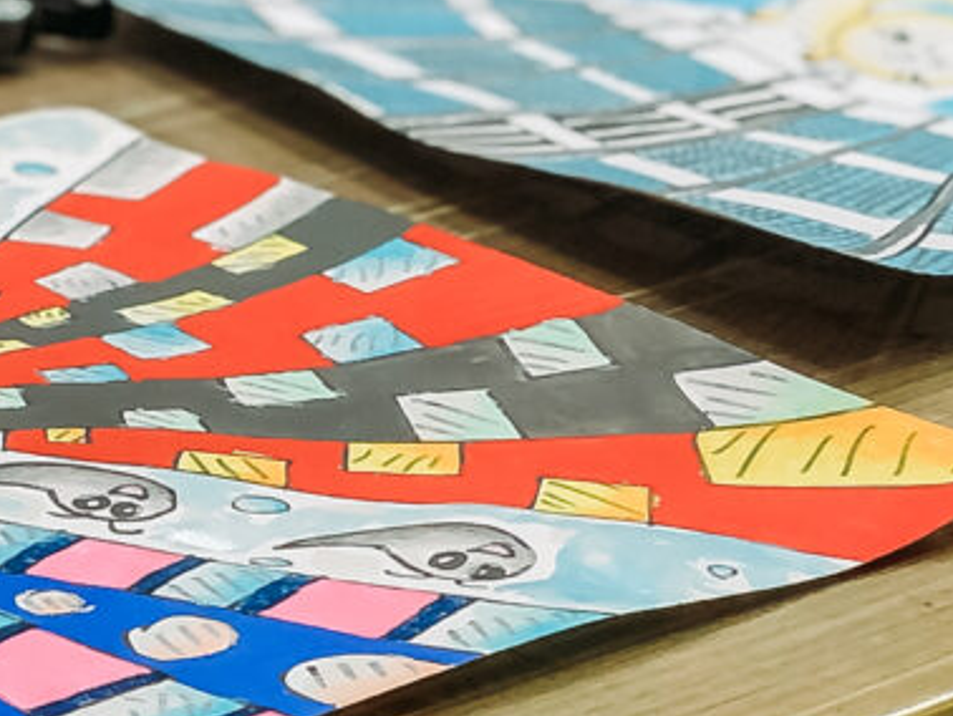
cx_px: -313
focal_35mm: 176
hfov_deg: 10.9
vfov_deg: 8.4
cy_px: -141
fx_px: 4848
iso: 40
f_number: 2.4
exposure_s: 1/50
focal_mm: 6
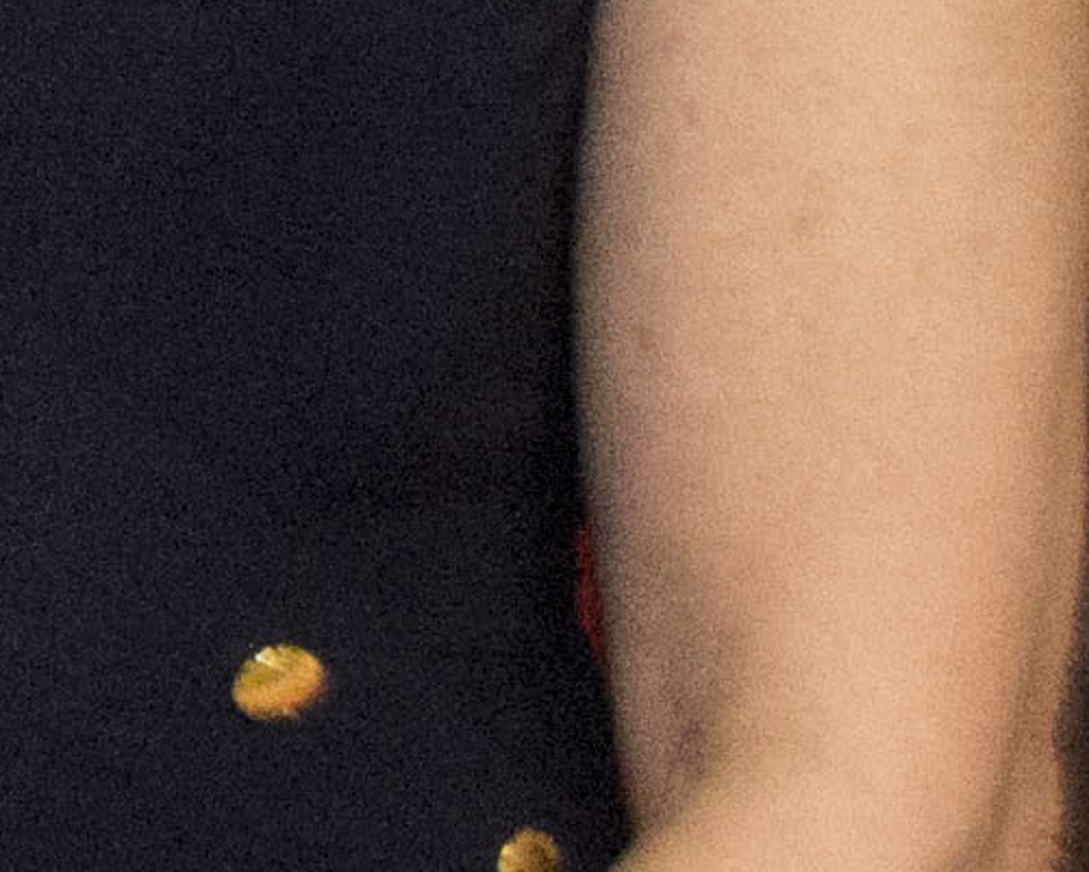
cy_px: -1211
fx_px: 12099
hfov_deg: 4.8
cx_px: -2641
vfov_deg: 4.1
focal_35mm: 375
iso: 2000
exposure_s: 1/60
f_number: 4.5
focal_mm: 29
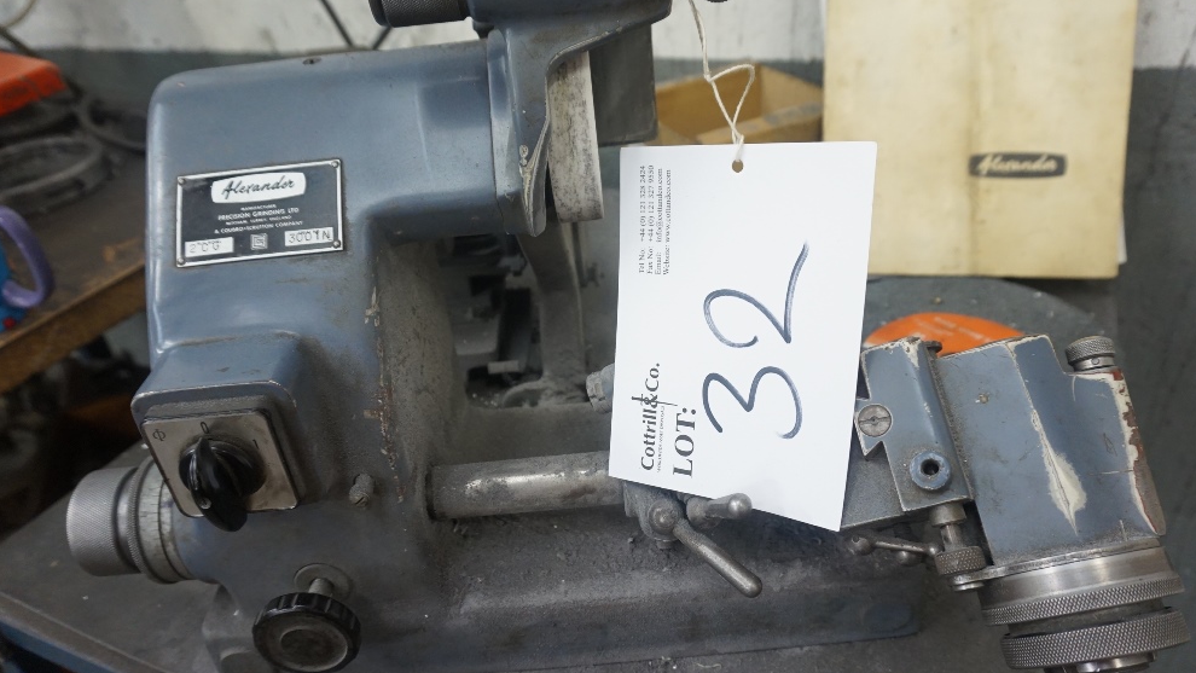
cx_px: 611
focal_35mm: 26
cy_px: 359
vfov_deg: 44.4
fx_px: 825
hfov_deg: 71.9
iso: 1250
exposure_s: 1/60
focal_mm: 16
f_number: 4
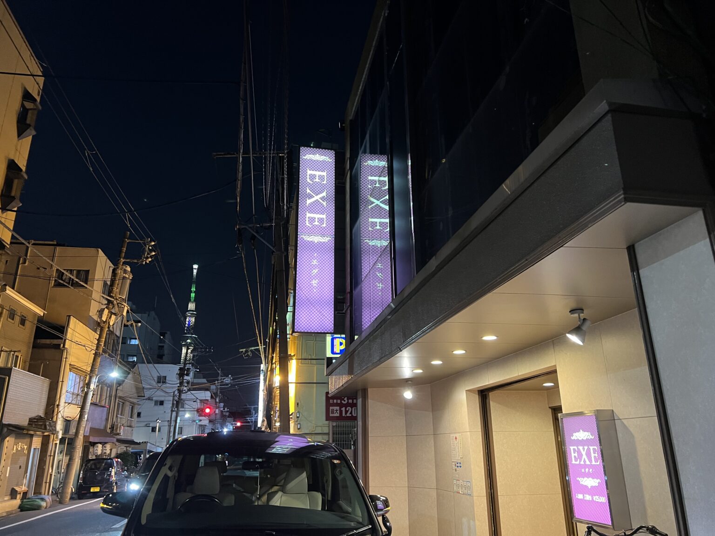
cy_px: 268
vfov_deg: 53.1
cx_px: 358
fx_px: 537
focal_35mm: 26
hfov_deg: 67.3
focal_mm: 5.7
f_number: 1.5
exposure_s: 1/33
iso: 400
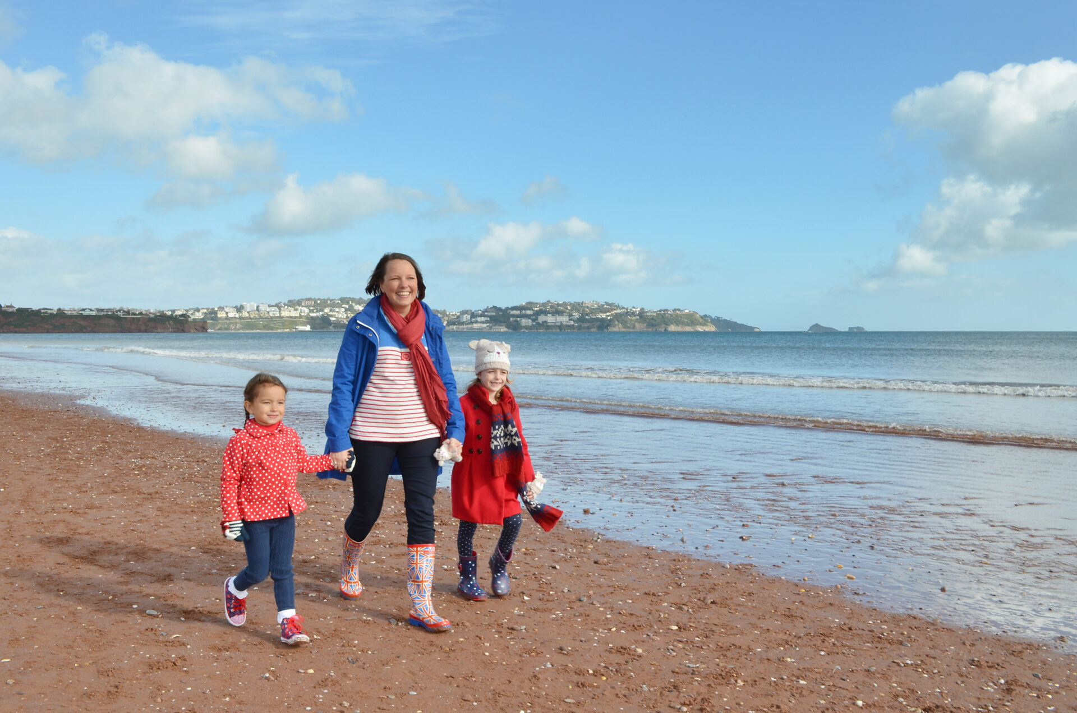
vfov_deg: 43.4
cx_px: 538
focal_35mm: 30
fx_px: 896
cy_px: 356
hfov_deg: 62.0
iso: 200
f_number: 16
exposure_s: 1/125
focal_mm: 20
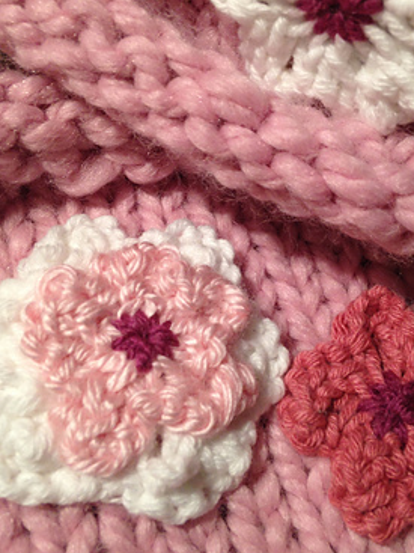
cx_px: 246
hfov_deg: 32.1
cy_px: 229
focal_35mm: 45
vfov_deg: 41.9
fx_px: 718
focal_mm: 4.12
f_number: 2.4
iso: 80
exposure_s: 1/20
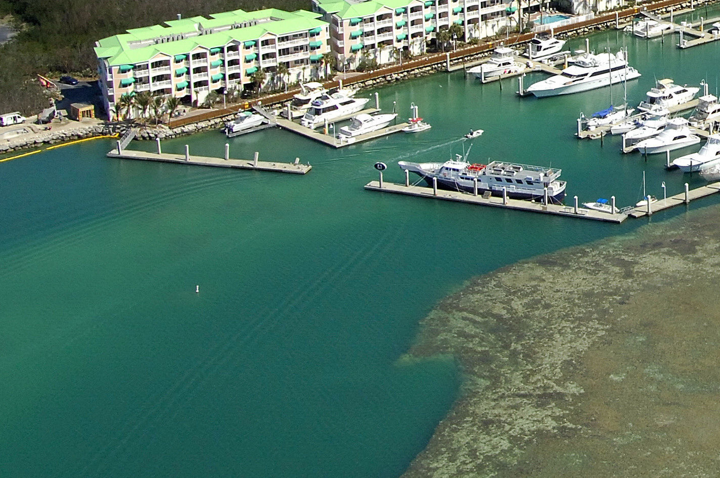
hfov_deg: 15.8
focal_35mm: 127
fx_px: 2537
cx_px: 767
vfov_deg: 10.7
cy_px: -30
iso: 400
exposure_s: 1/1000
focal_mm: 28
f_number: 9
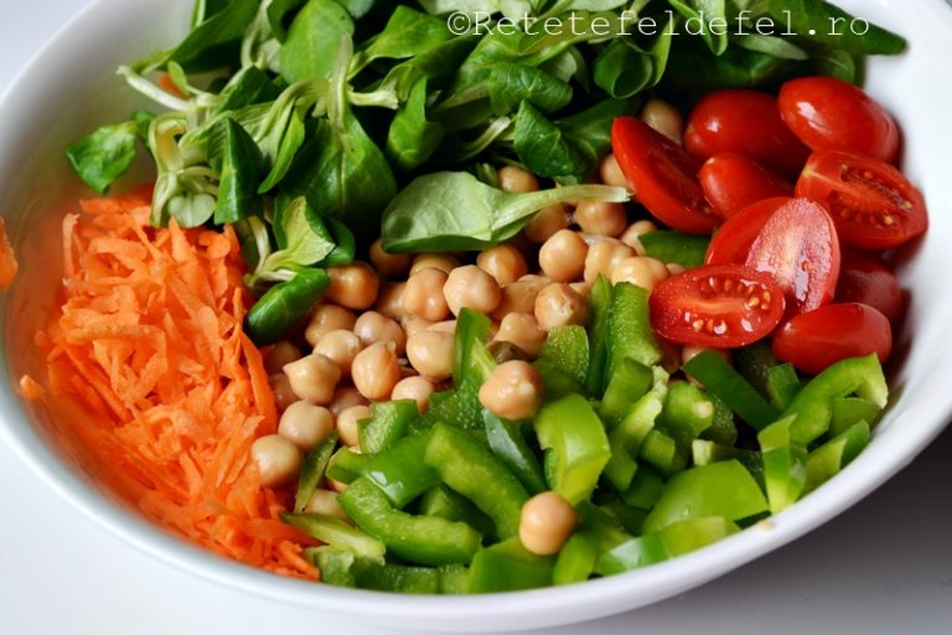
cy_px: 318
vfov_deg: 15.2
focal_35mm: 90
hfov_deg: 22.6
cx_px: 476
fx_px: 2380
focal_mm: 60
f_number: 8
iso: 220
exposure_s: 1/125
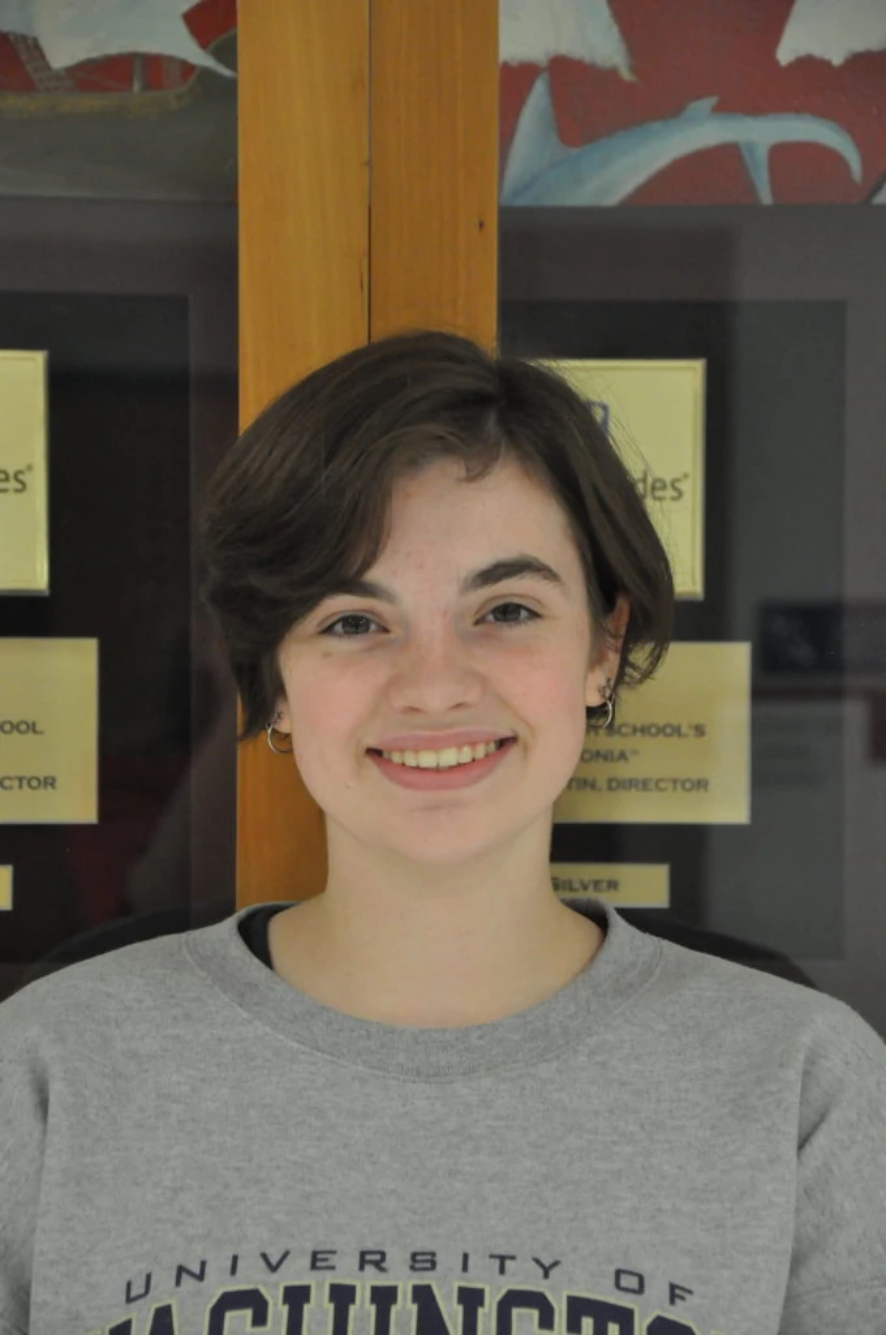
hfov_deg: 10.7
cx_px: 443
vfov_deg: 16.1
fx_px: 4719
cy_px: 668
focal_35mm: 128
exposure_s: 1/50
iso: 2500
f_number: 5.6
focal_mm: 85
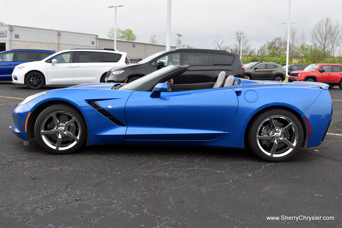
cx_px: 171
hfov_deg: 55.1
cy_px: 114
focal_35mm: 34
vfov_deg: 38.4
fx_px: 328
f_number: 5.6
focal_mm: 23
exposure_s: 1/125
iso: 400
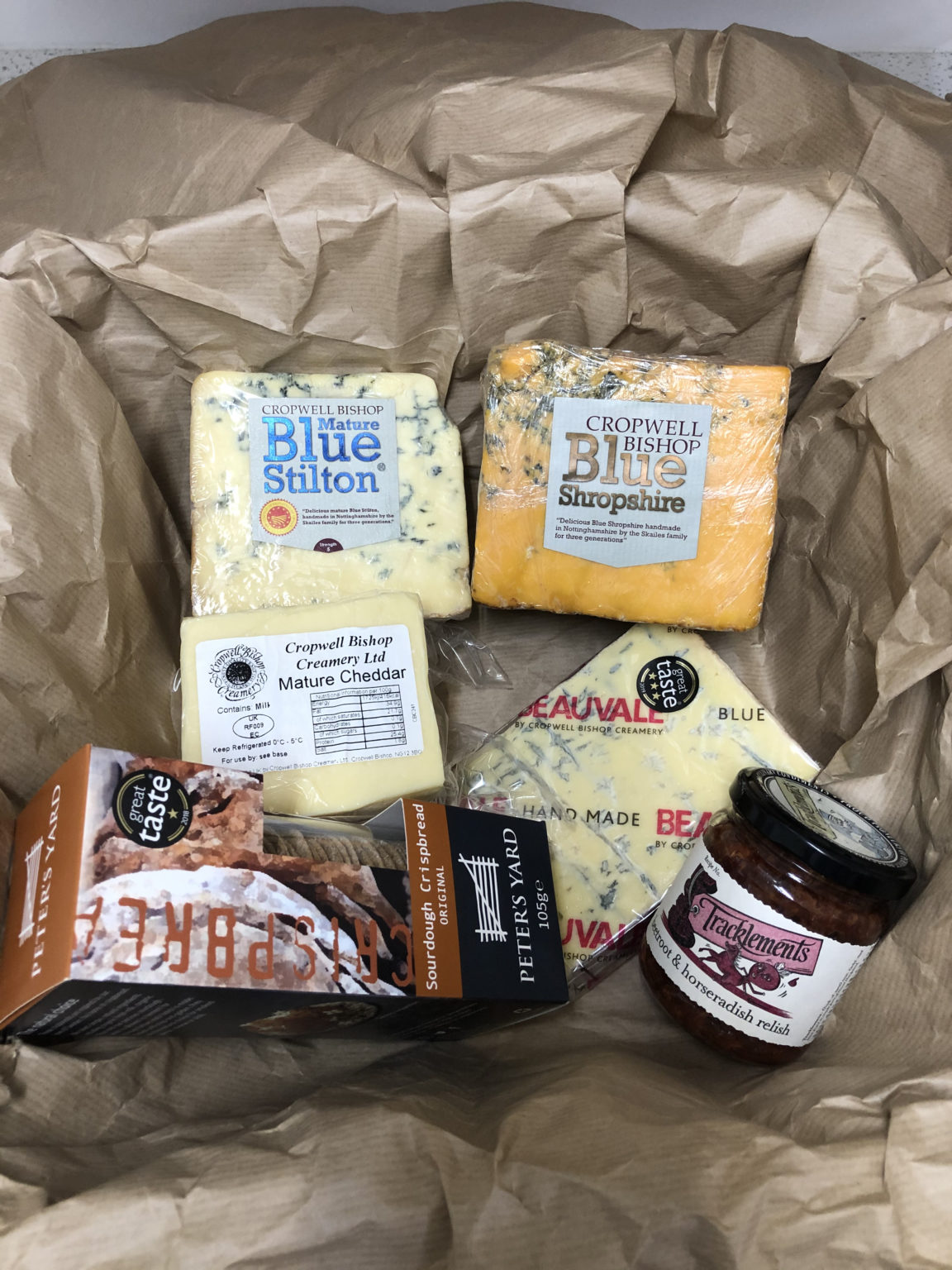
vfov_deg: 63.4
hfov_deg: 49.7
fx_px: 1027
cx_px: 476
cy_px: 635
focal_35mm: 28
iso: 40
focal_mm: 3.99
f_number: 1.8
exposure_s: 1/25
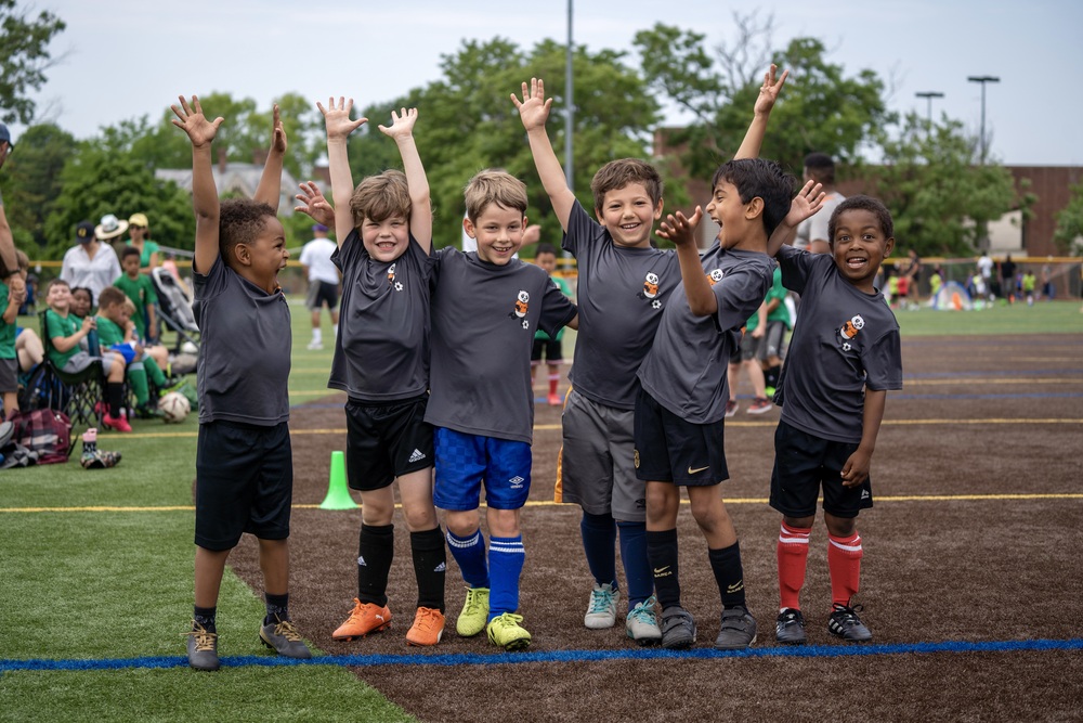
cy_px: 362
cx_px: 542
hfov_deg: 28.8
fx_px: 2106
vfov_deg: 19.5
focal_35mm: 70
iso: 100
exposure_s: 1/500
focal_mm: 70
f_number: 4
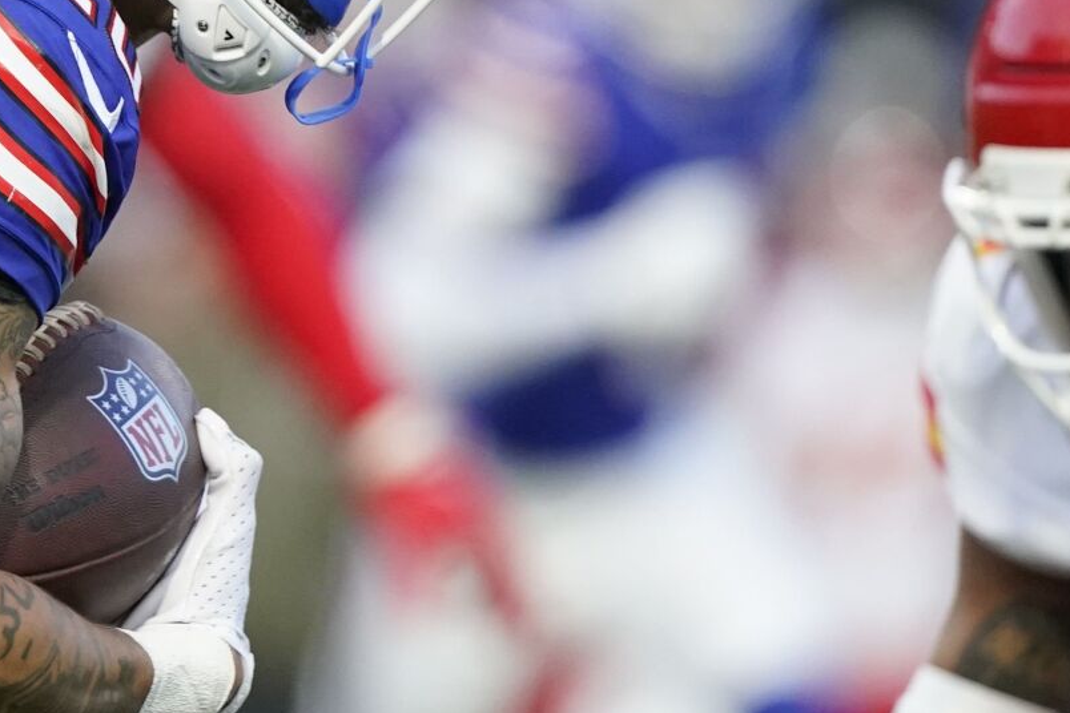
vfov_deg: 1.4
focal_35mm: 987
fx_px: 29334
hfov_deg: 2.1
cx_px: -5
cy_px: 148
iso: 3200
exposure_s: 1/4000
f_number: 2.8
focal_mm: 300
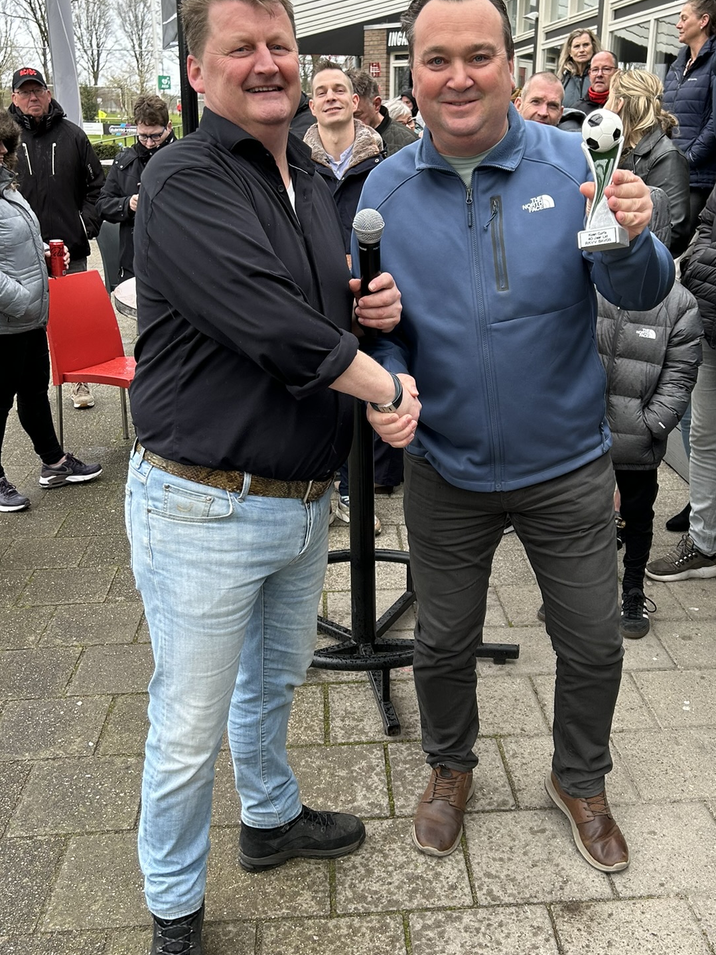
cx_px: 402
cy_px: 436
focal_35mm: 37
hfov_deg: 38.6
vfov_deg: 50.1
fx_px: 1021
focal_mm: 5.7
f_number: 1.5
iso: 40
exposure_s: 1/218
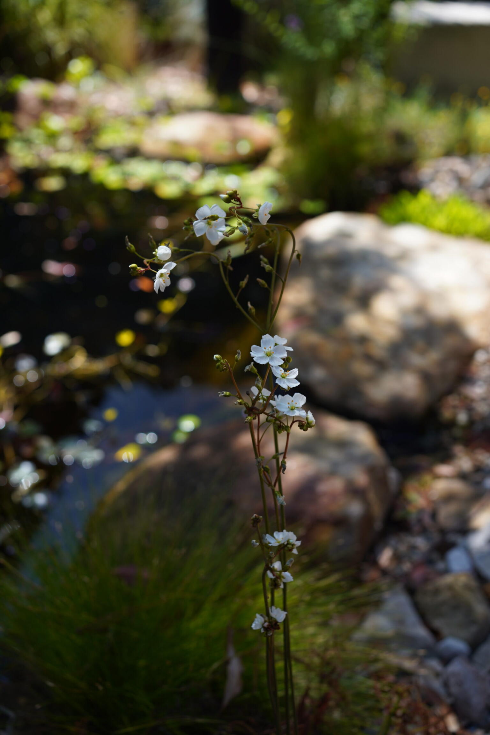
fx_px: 715
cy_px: 368
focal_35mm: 35
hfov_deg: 37.9
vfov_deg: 54.4
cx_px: 245
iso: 100
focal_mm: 35
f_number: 4.5
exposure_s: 1/80
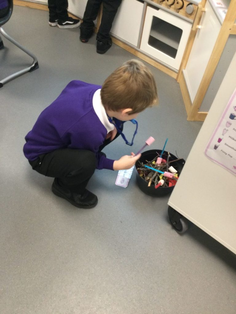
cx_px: 118
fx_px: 282
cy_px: 157
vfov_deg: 58.4
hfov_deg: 45.4
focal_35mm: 31
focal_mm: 3.3
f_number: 2.4
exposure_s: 1/33
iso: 125
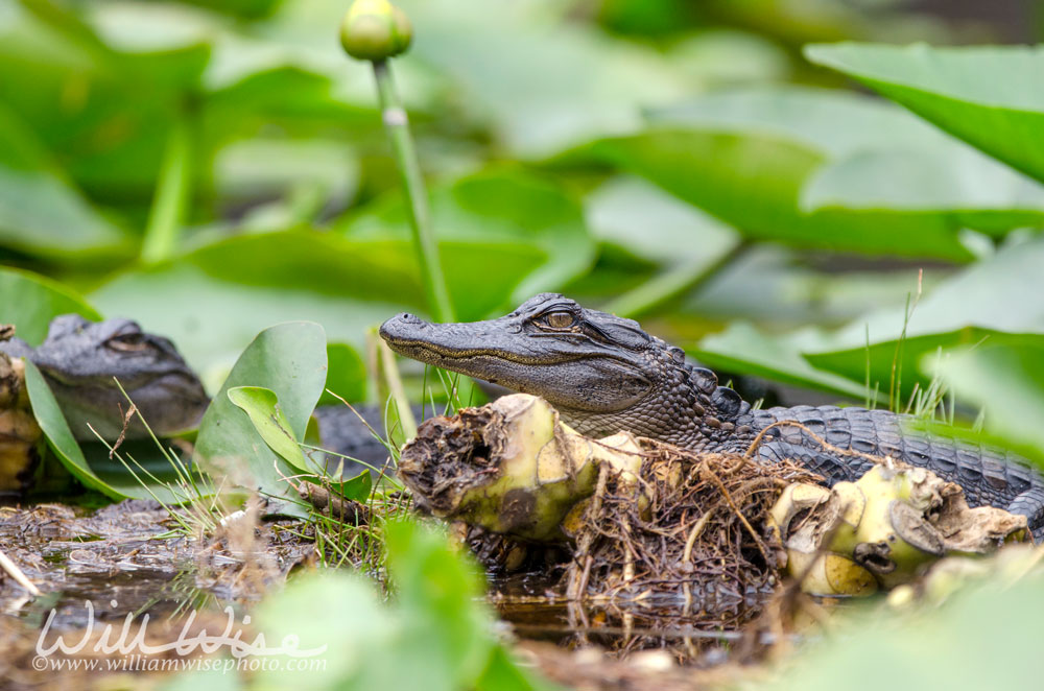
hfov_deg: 3.0
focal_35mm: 690
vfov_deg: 2.0
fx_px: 19965
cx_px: 522
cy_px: 346
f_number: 6
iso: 320
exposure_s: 1/400
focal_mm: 460
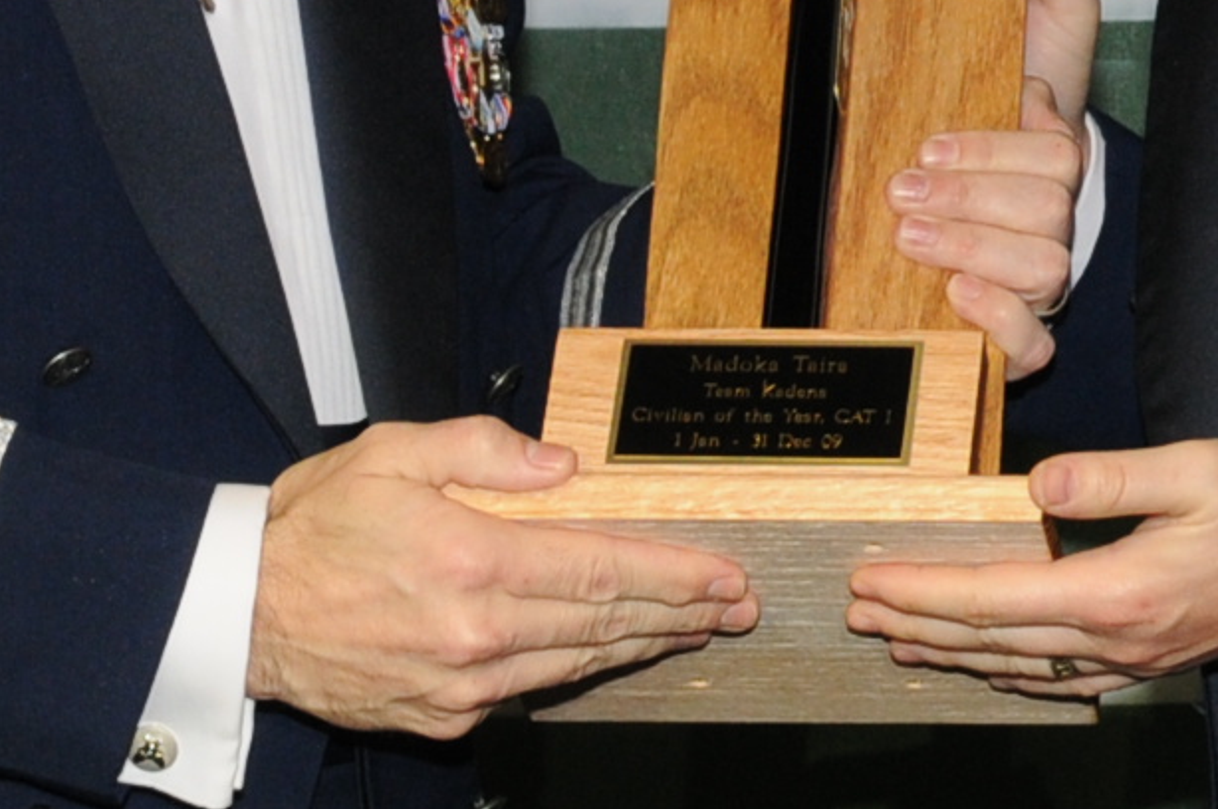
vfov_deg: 5.6
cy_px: -69
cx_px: 1650
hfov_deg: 8.3
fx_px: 8234
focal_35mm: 244
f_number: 5.6
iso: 400
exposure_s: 1/60
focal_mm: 31
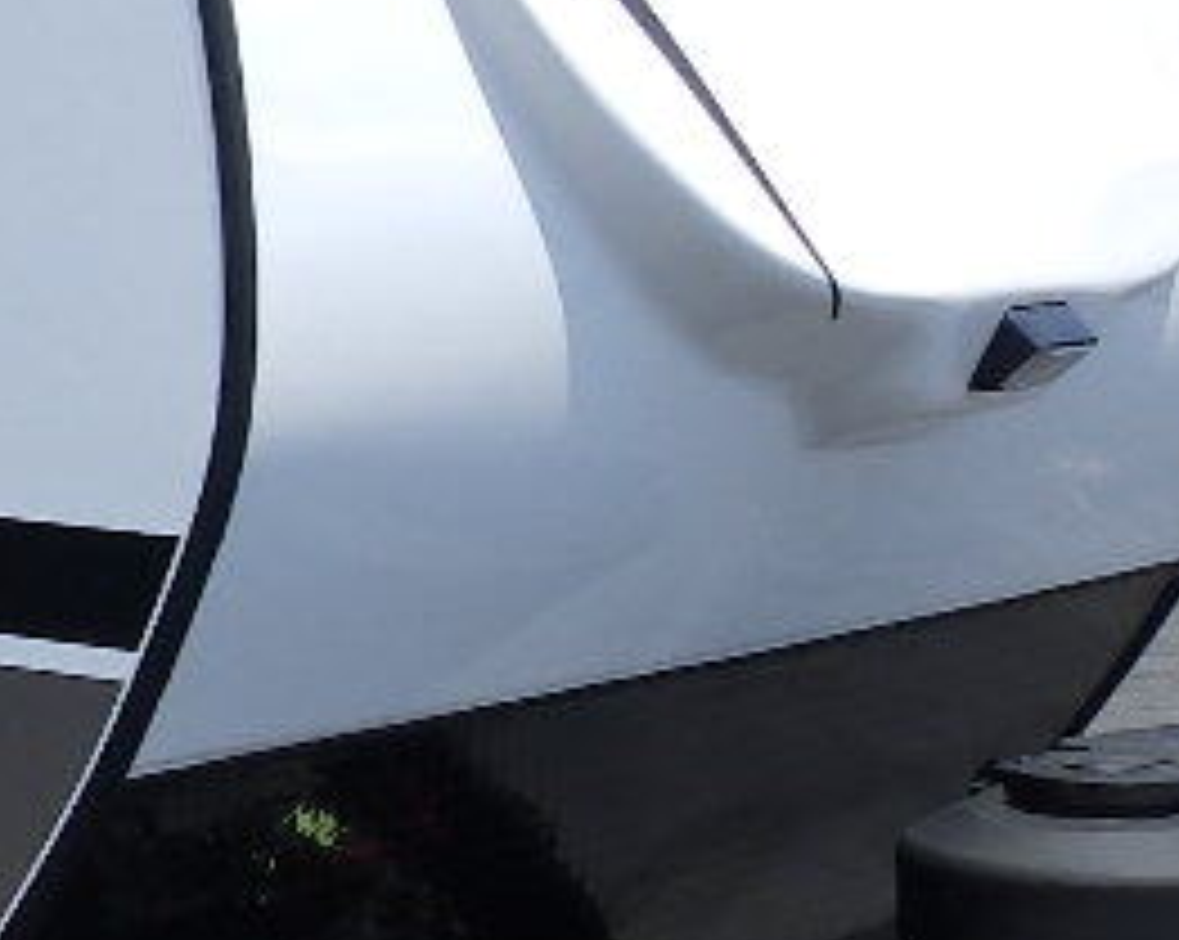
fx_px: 3660
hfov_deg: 16.2
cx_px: -765
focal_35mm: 105
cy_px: 396
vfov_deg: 14.6
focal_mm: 4
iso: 80
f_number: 4.5
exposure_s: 1/500
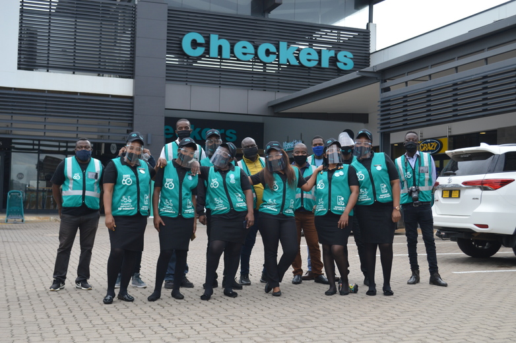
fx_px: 730
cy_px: 172
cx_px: 258
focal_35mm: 51
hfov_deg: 38.9
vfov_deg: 26.4
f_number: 5.6
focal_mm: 34
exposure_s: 1/125
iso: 220
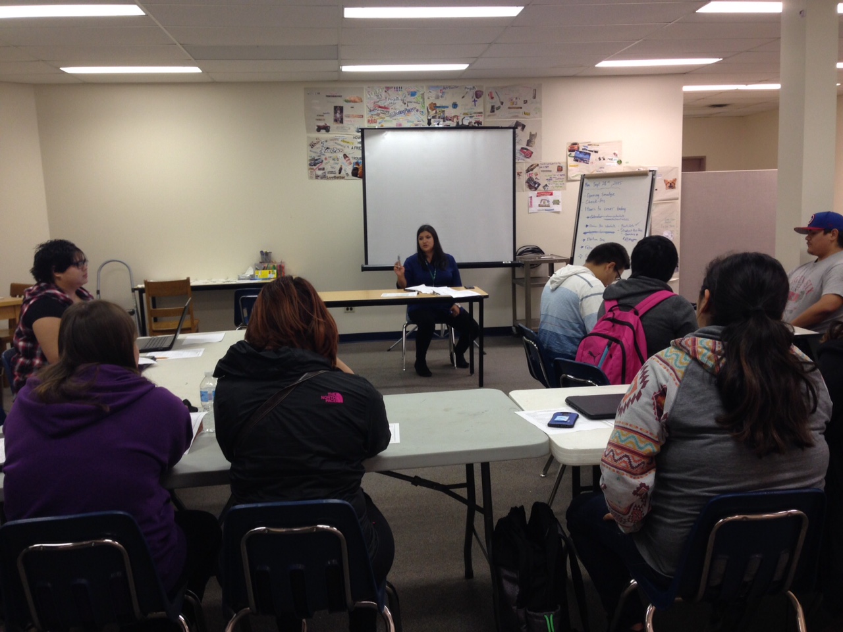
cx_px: 422
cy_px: 316
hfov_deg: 55.4
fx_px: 804
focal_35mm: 33
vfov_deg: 42.9
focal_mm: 4.12
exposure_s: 1/20
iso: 80
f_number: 2.4
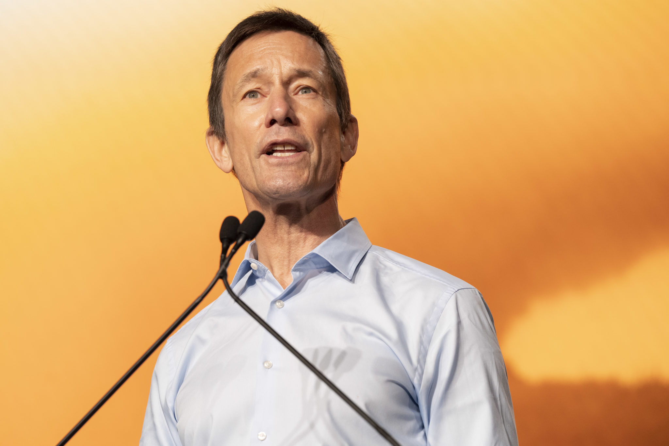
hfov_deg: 10.4
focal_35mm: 197
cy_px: 223
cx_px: 334
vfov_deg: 7.0
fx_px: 3660
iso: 2500
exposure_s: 1/320
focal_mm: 197
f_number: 5
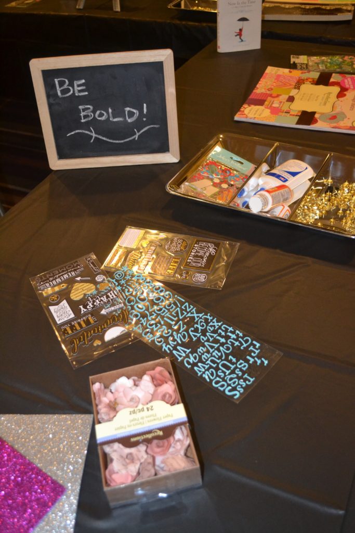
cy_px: 266
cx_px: 178
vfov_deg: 53.1
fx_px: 532
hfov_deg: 36.9
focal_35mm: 36
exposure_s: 1/60
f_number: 4
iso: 1800
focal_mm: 24
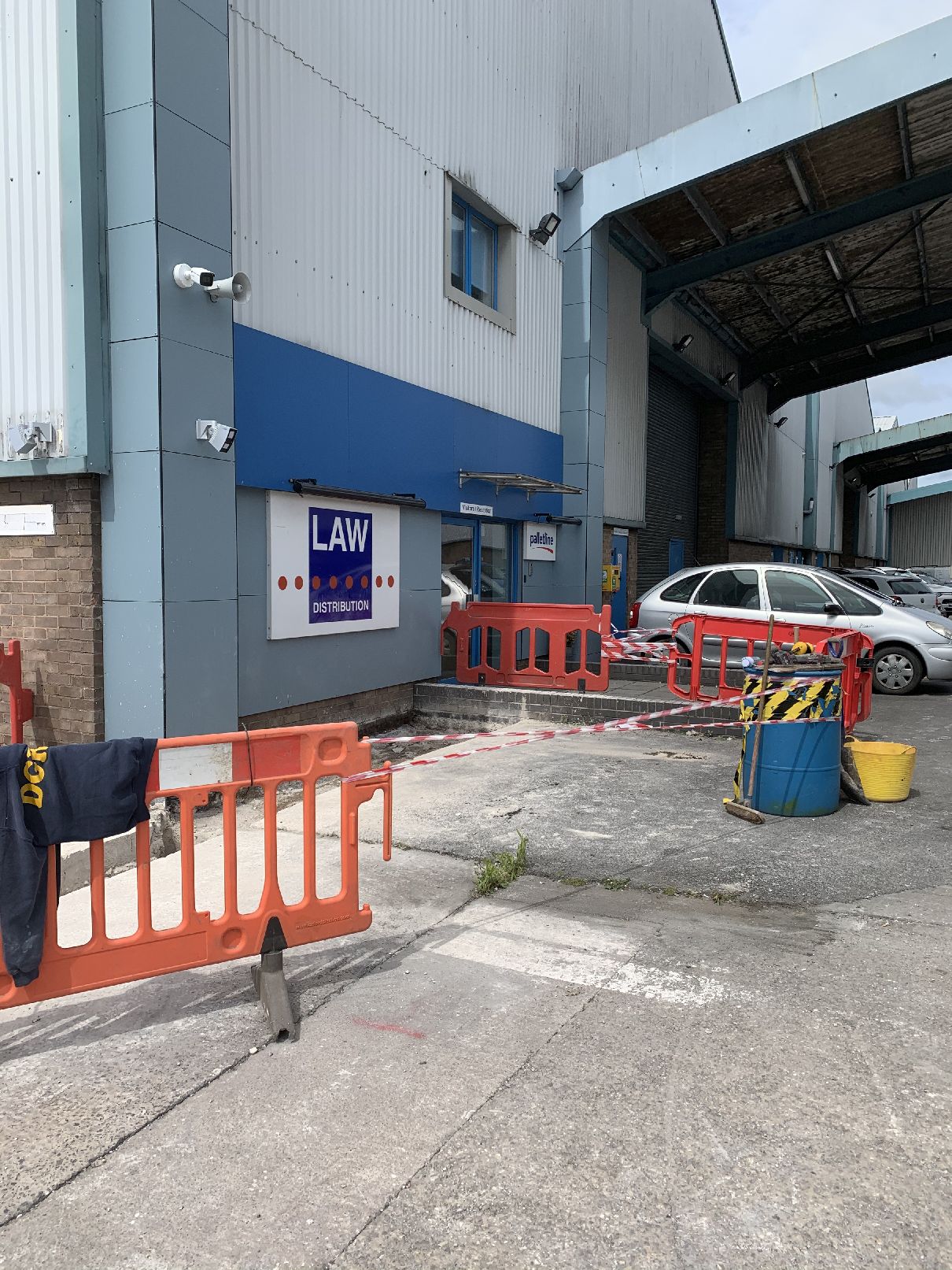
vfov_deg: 67.3
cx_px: 476
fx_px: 953
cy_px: 635
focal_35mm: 26
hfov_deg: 53.1
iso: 25
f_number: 1.8
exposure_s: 1/2833
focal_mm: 4.25
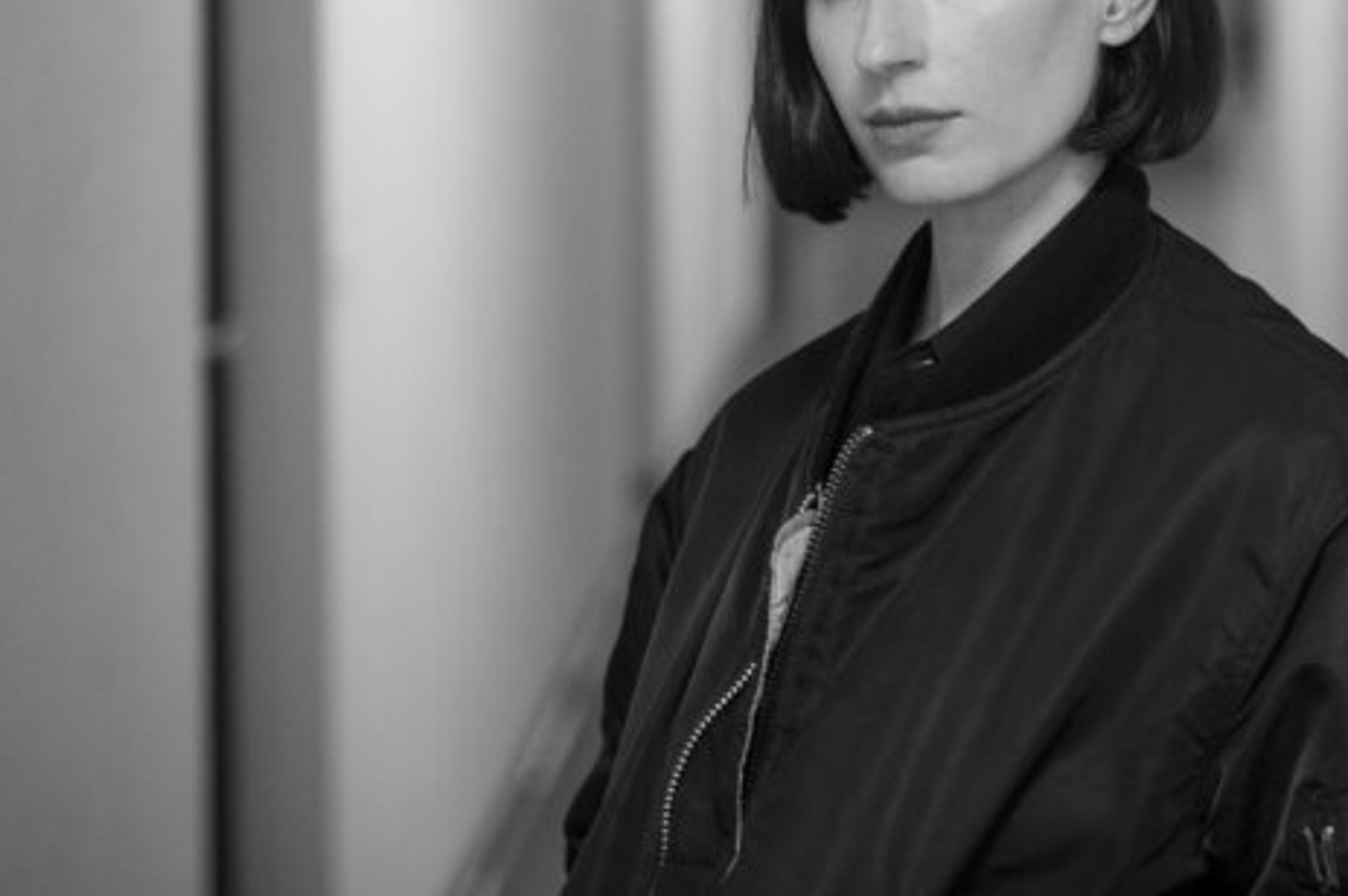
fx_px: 4490
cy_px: -169
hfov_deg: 16.9
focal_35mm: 120
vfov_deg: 11.2
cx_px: 1138
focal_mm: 50
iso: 640
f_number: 2
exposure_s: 1/320
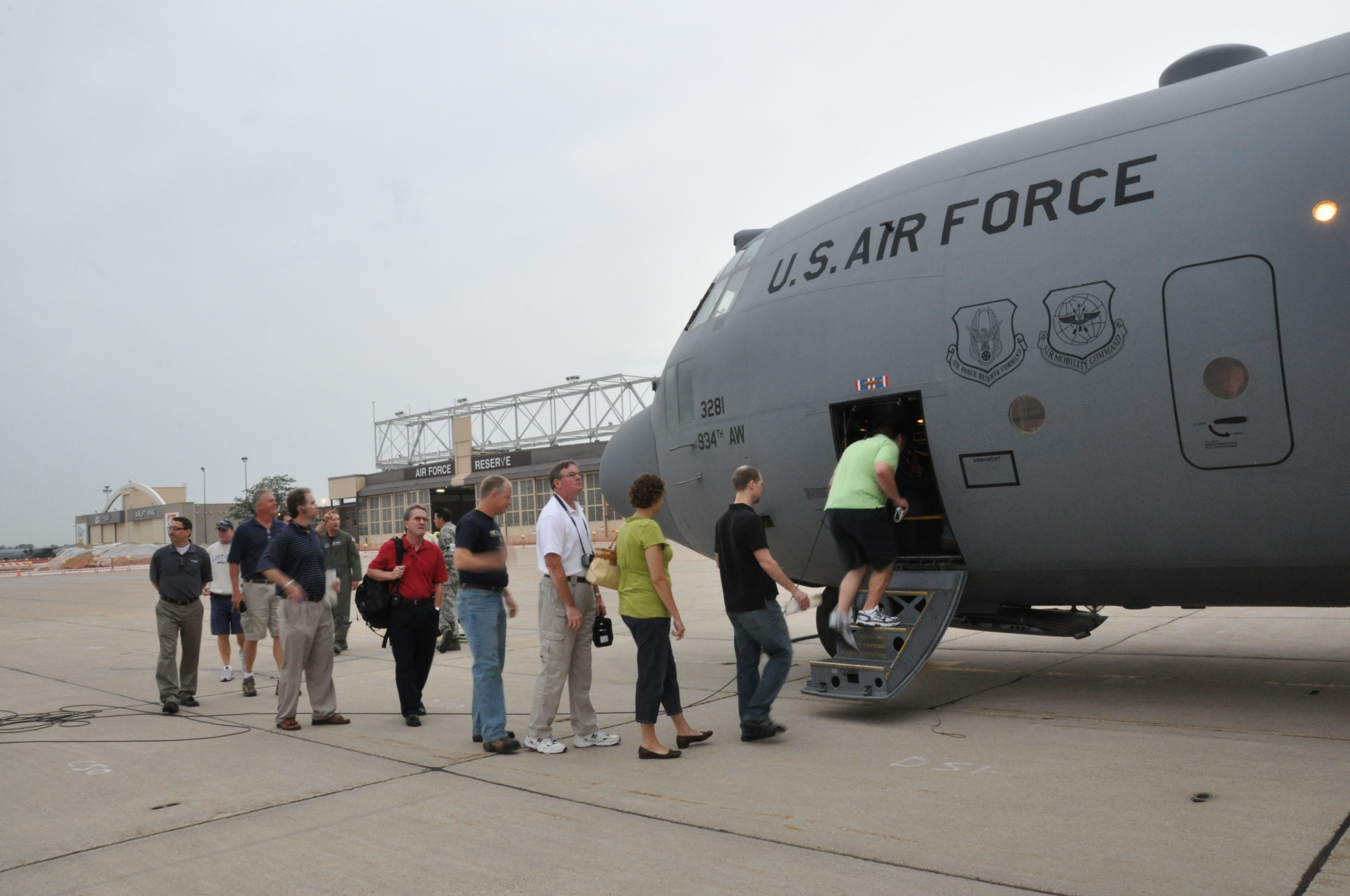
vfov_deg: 47.8
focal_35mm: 27
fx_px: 1011
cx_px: 675
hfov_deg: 67.4
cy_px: 448
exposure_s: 1/20
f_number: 22
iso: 1250
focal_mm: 18
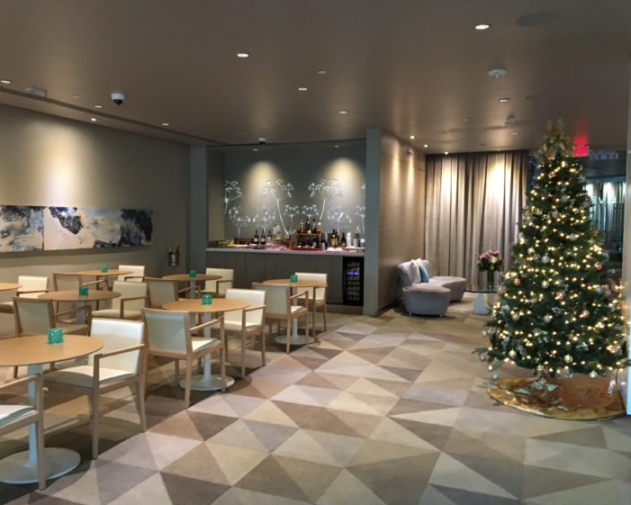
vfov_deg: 47.1
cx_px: 293
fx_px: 579
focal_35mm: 31
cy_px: 253
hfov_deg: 57.1
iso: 200
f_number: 2.2
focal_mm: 4.15
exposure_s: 1/20
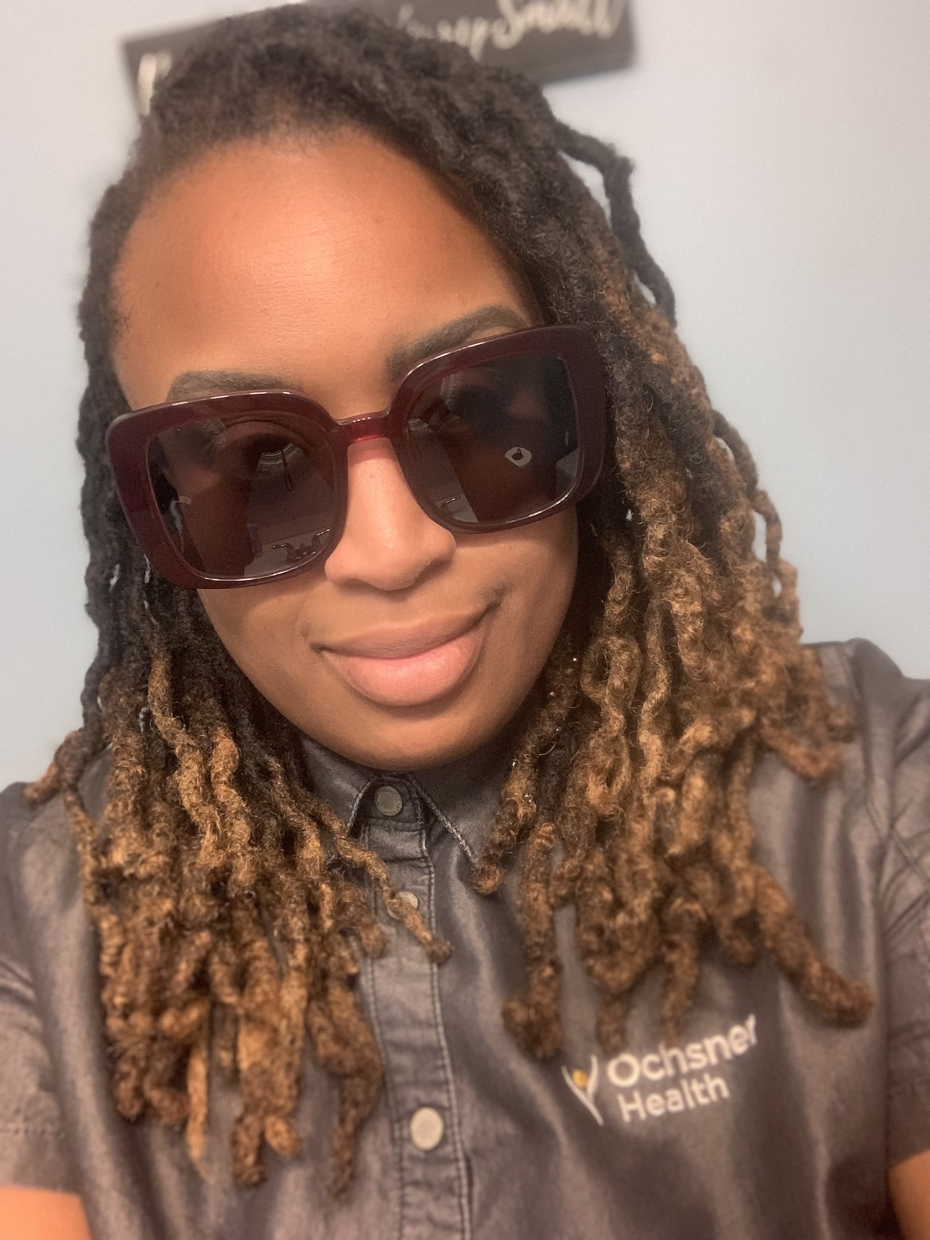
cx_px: 465
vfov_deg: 56.8
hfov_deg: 44.2
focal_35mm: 32
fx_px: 1146
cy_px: 620
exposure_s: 1/34
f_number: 2.2
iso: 320
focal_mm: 2.87
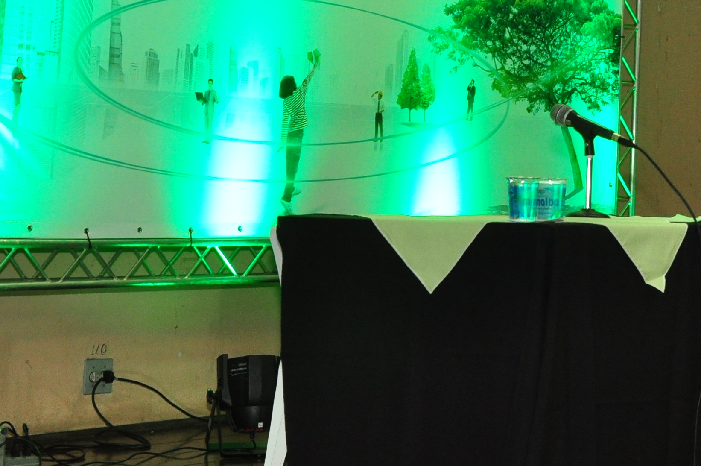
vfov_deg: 14.4
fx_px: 1828
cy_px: 51
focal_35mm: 94
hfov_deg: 21.5
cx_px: 549
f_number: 6.3
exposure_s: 1/50
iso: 800
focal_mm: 24
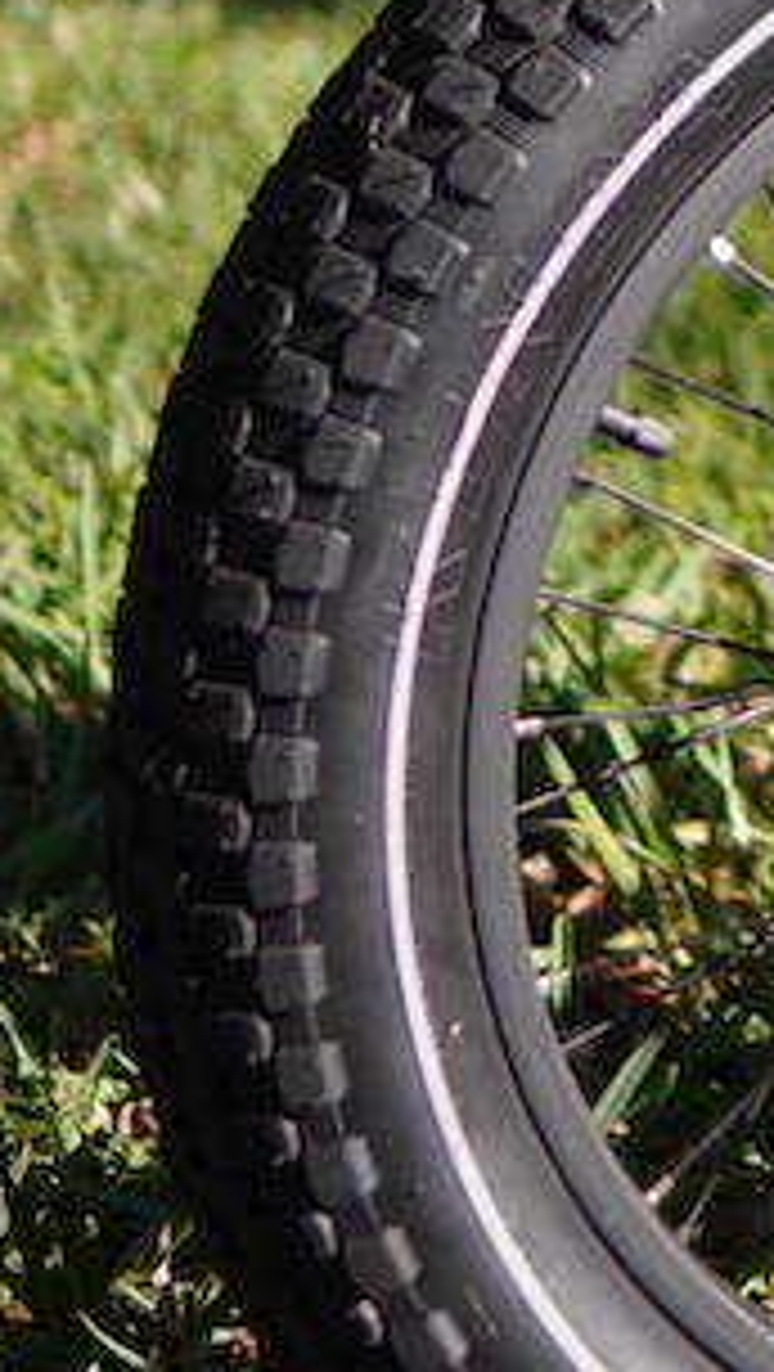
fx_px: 9191
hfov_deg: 4.5
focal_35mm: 252
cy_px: -412
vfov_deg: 8.4
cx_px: 2750
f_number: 1.8
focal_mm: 35
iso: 125
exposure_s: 1/60
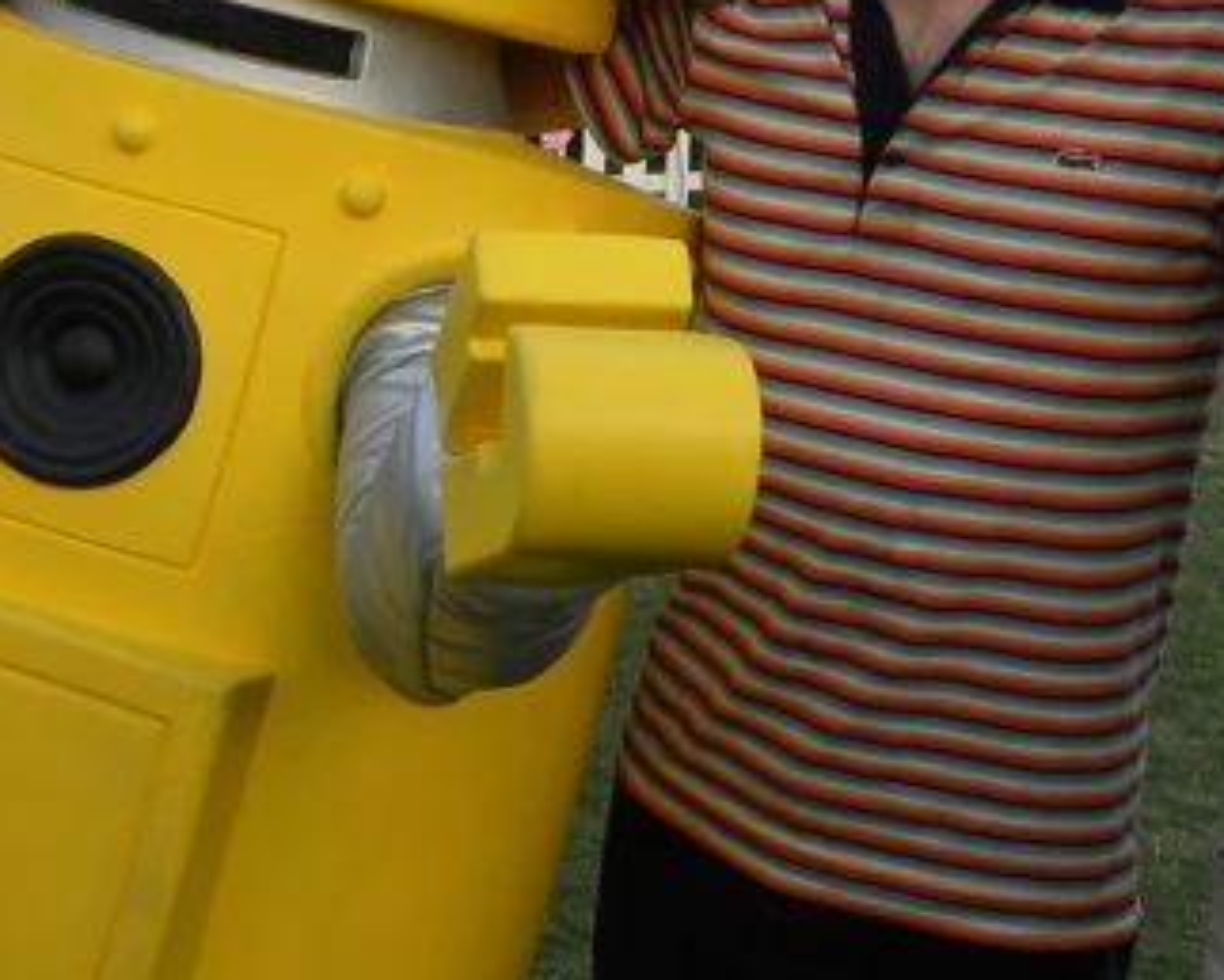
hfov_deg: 21.1
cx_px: 300
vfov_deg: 16.9
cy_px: 103
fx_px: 3262
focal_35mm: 90
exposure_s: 1/118
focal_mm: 5.2
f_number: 3.2
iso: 64
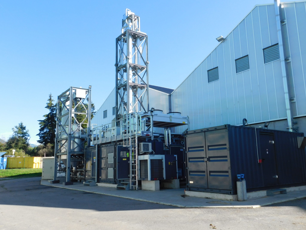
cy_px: 115
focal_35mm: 30
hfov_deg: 60.0
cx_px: 153
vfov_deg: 46.8
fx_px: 265
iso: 125
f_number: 3.2
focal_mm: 5.3
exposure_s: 1/640
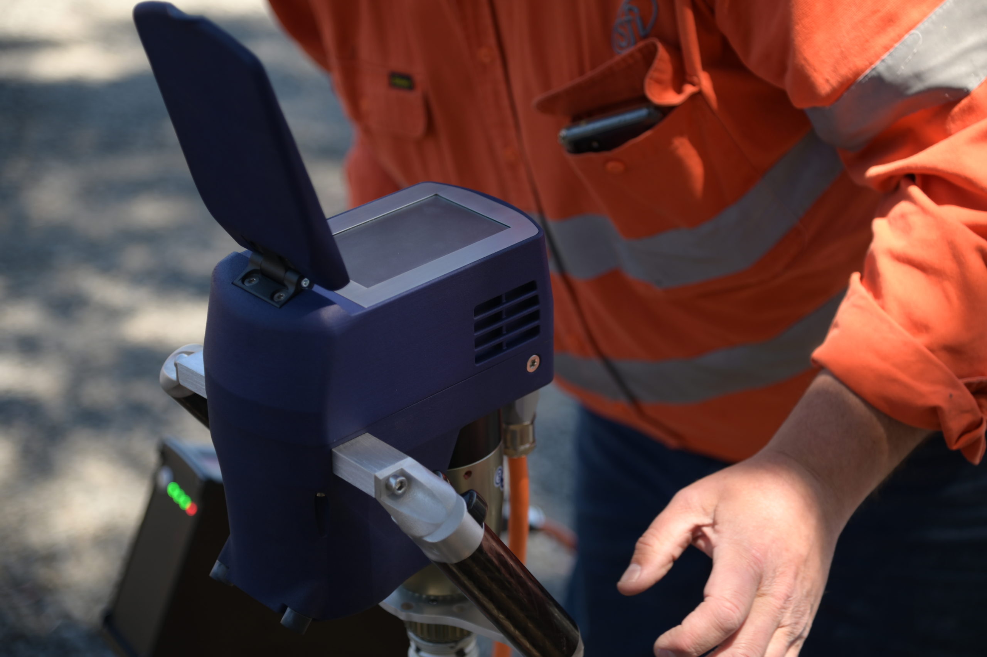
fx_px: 2247
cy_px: 328
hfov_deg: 24.8
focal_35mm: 82
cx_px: 494
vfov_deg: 16.6
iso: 160
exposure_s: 1/320
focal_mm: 82
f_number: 4
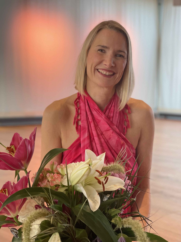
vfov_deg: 30.3
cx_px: 90
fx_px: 446
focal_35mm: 64
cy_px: 121
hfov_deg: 22.9
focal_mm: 7.5
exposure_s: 1/32
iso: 400
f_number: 2.2
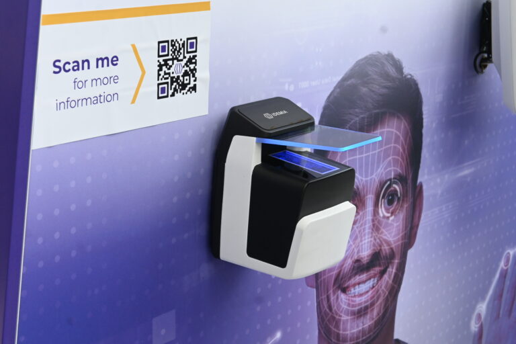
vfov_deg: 18.2
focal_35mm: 75
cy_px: 172
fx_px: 1075
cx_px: 258
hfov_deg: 27.0
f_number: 6.3
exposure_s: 1/80
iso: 1000
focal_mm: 50
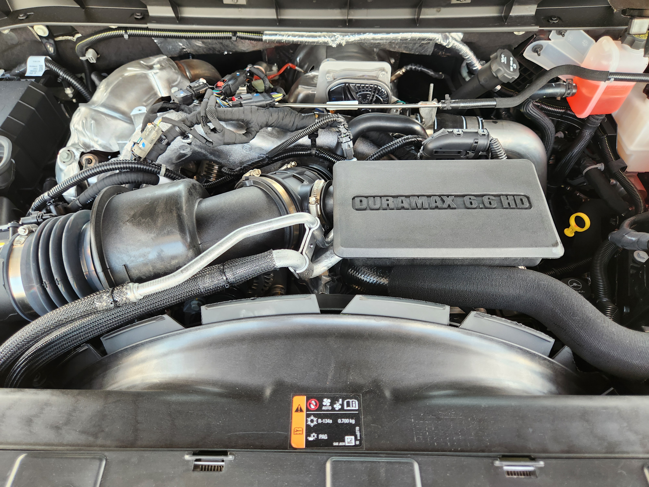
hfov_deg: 73.9
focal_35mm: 23
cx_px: 324
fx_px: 431
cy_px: 244
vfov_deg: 58.9
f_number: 1.8
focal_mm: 5.4
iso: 160
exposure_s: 1/180
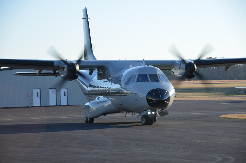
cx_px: 123
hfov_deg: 16.7
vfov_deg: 11.1
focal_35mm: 123
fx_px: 839
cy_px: 82
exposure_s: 1/320
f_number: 5
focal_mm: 82
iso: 100
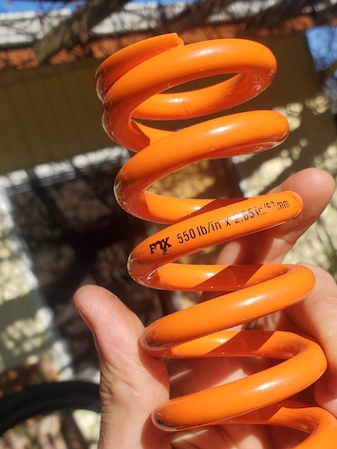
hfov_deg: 32.6
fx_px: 571
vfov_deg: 42.3
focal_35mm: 44
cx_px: 229
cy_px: 302
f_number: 2.4
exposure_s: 1/1853
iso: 50
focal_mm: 4.3
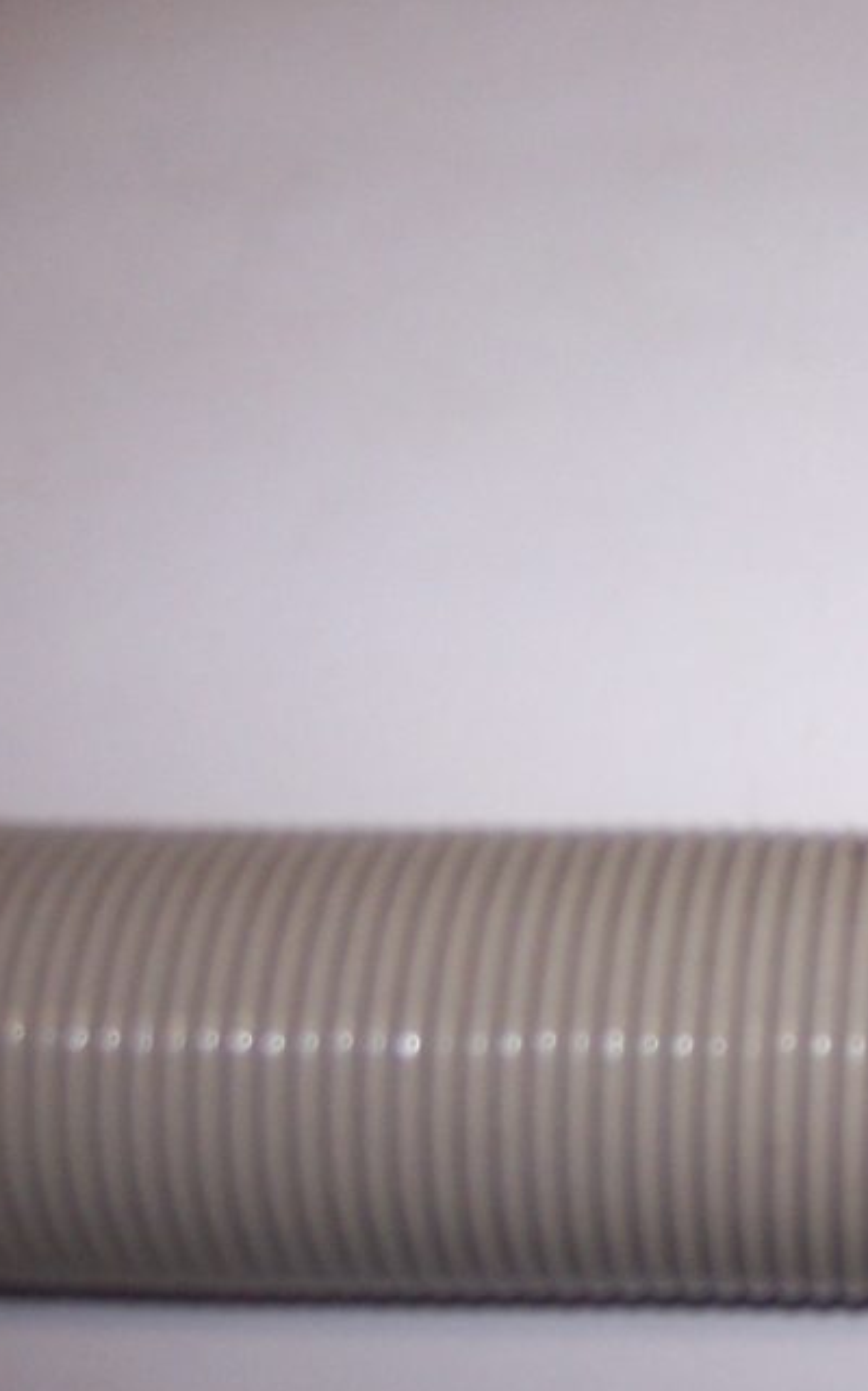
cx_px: 1042
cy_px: 827
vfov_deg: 33.4
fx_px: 2311
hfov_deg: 20.0
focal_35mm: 61
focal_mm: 6.2
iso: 125
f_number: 2.8
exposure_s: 1/60
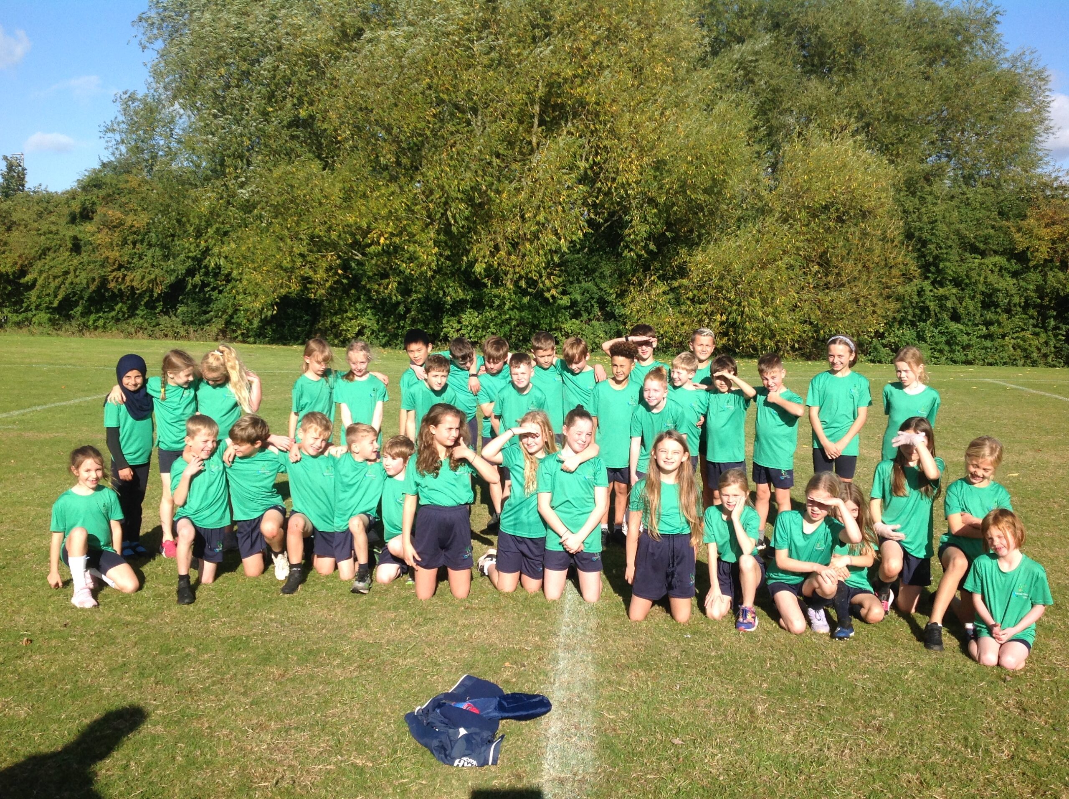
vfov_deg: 40.6
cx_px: 534
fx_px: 1079
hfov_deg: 52.7
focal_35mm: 35
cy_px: 400
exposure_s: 1/1779
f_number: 2.4
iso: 50
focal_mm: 4.28
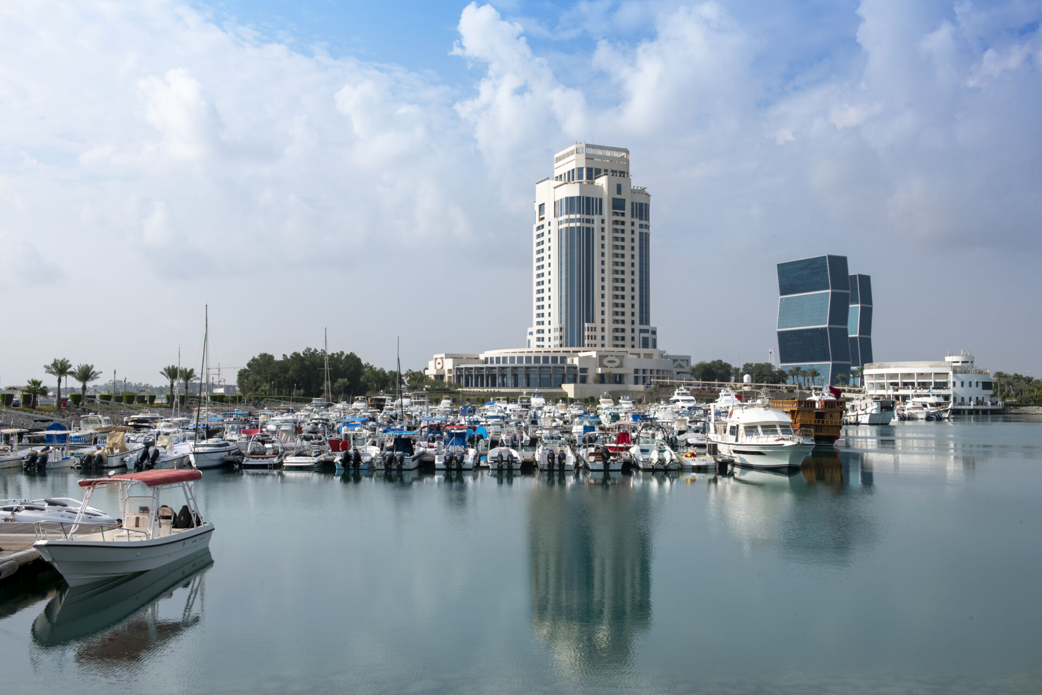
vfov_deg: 37.9
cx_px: 521
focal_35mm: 35
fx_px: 1013
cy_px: 348
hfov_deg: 54.4
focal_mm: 35
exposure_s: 1/15
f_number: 16
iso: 31
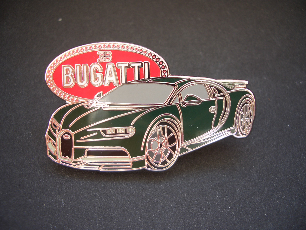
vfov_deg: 40.7
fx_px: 309
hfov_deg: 52.6
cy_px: 115
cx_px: 153
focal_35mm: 35
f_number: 2.6
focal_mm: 5.8
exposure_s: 1/100
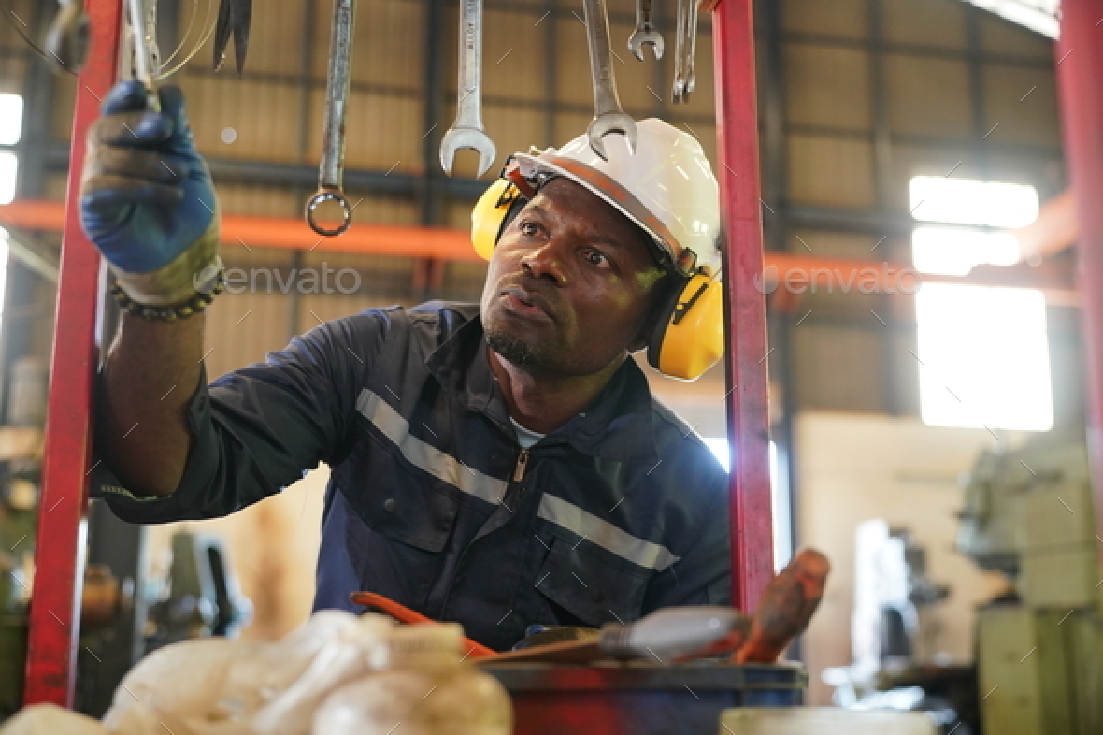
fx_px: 1256
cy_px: 368
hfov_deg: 47.4
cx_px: 552
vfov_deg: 32.6
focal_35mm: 41
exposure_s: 1/125
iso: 2500
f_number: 2.5
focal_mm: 41
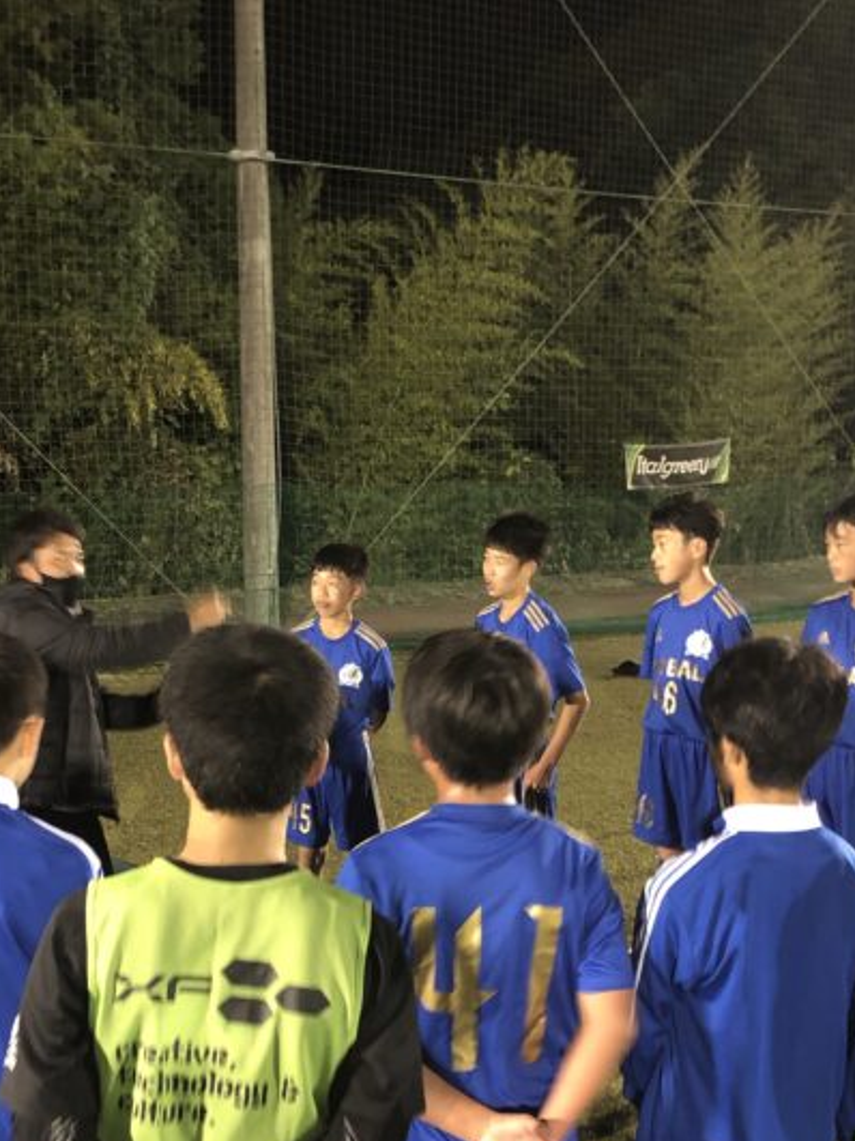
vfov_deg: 35.1
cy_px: 786
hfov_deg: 27.0
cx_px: 430
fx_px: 1779
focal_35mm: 54
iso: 100
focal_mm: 4
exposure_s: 1/4
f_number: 1.8
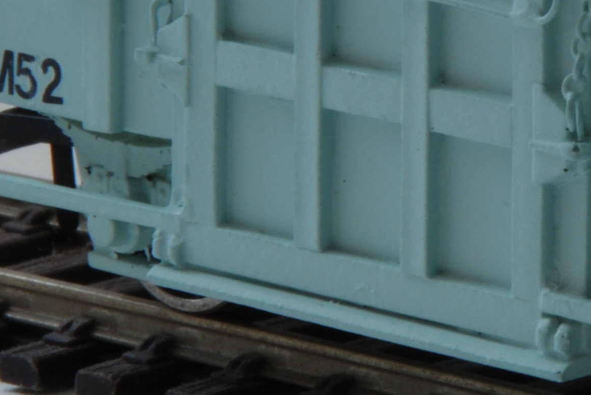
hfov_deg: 3.0
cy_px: -14
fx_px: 11169
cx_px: 687
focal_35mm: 680
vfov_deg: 2.0
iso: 200
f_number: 36
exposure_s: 1.3
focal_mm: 135
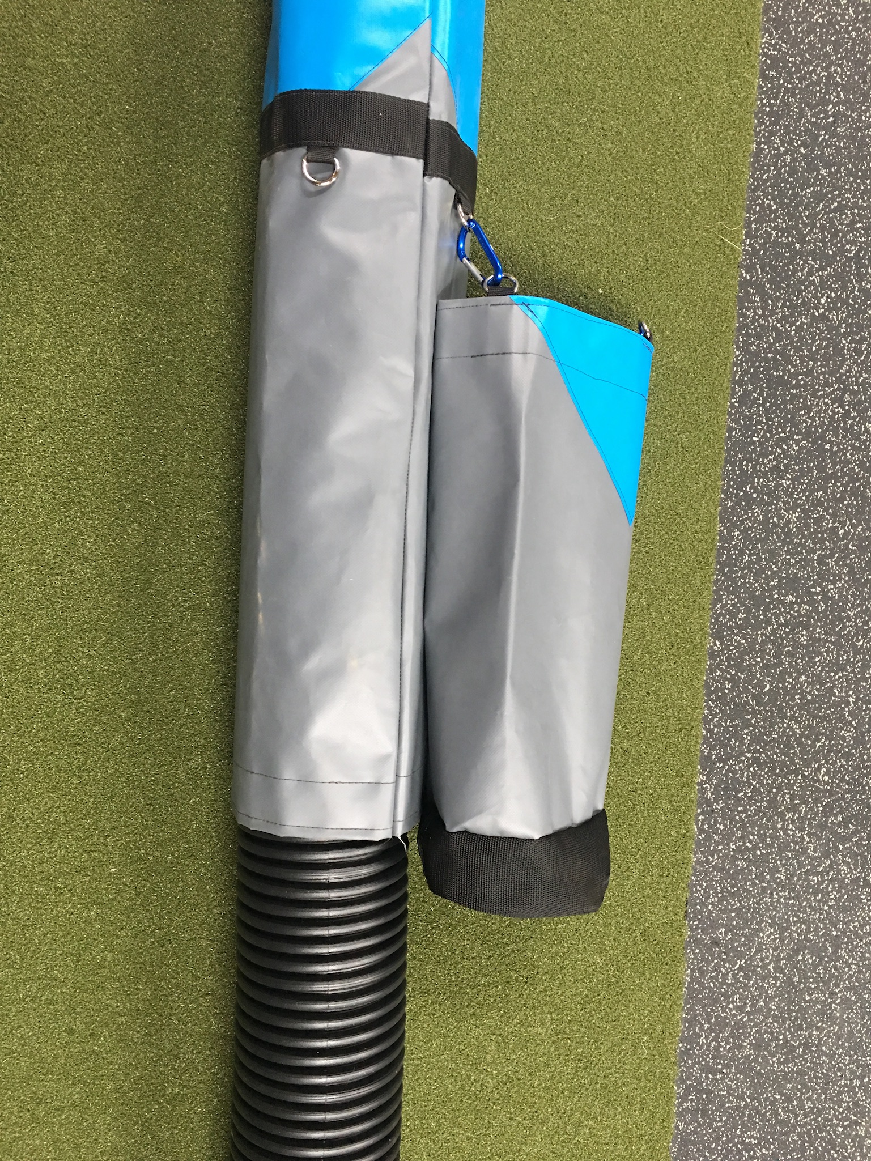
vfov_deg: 61.7
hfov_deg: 48.2
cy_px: 580
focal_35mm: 29
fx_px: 973
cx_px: 436
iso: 80
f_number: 2.2
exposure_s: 1/15
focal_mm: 4.15
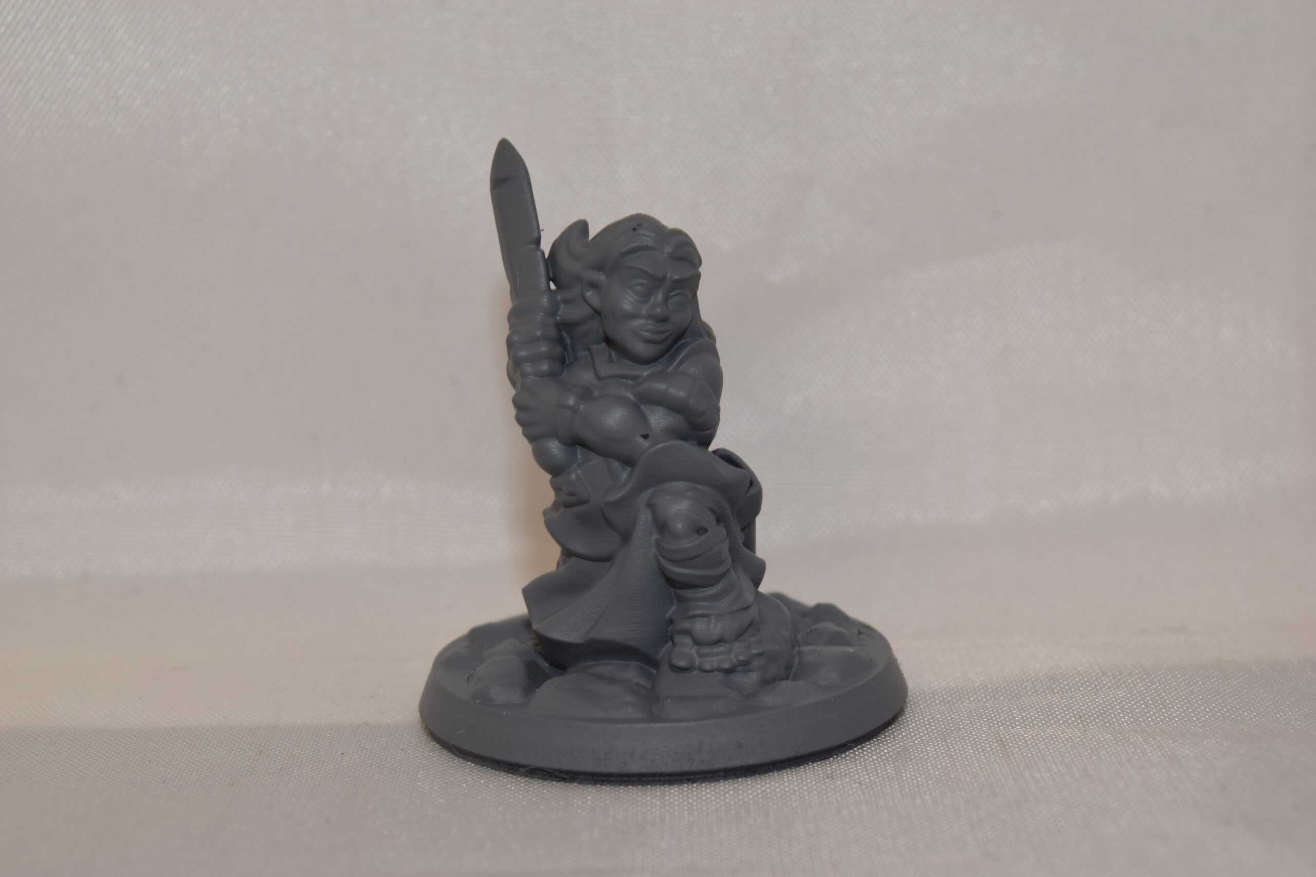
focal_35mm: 82
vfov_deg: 16.6
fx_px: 3016
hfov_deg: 24.6
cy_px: 438
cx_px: 658
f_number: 14
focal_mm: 55
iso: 100
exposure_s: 1/2.5
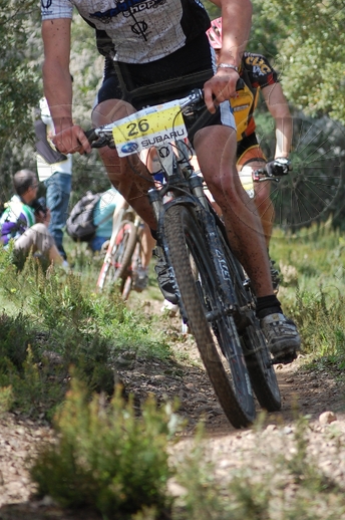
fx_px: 3070
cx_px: 174
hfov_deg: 6.4
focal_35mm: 213
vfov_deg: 9.7
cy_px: 150
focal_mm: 92
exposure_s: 1/800
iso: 400
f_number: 4.5
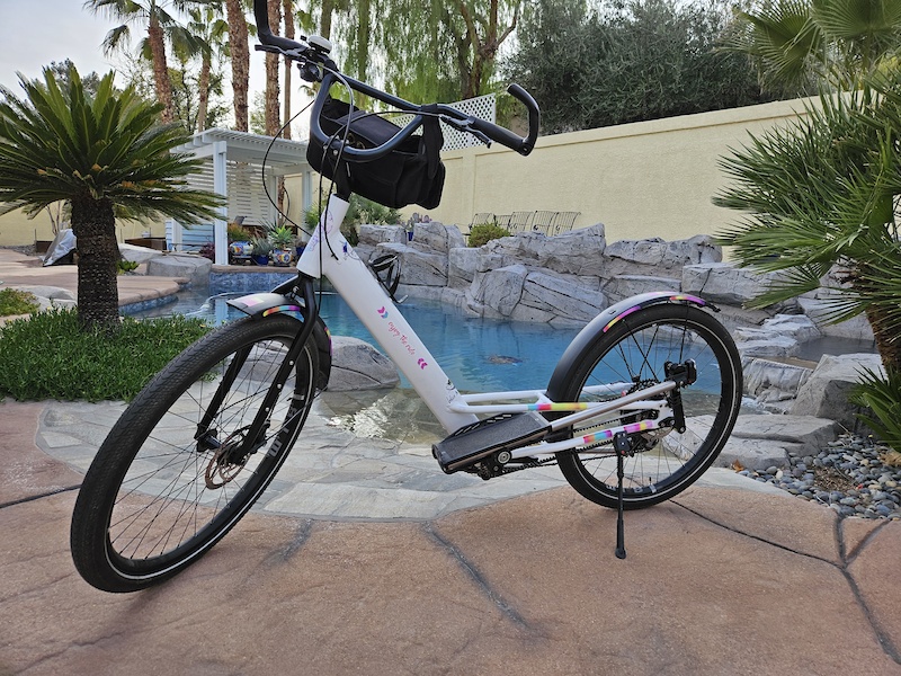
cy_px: 338
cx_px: 450
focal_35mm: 23
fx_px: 599
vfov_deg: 58.9
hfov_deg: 73.9
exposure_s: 1/1297
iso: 40
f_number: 1.8
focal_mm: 5.4
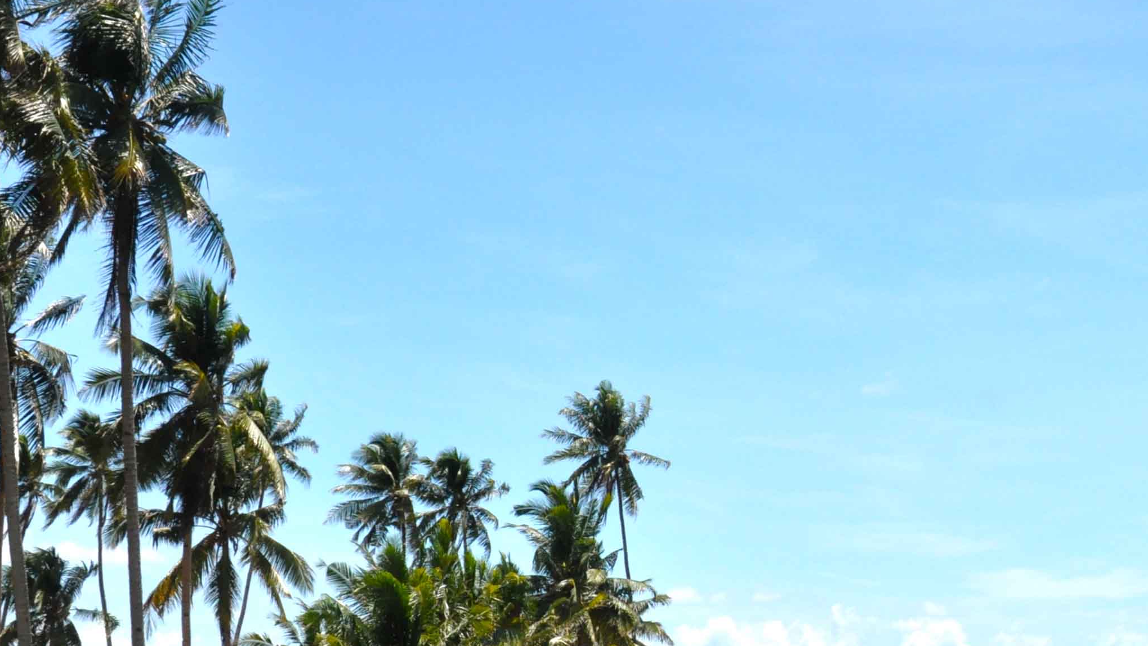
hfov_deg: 20.8
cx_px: 1187
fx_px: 3014
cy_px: 651
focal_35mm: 99
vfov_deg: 12.1
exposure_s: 1/800
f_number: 14
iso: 800
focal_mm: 30
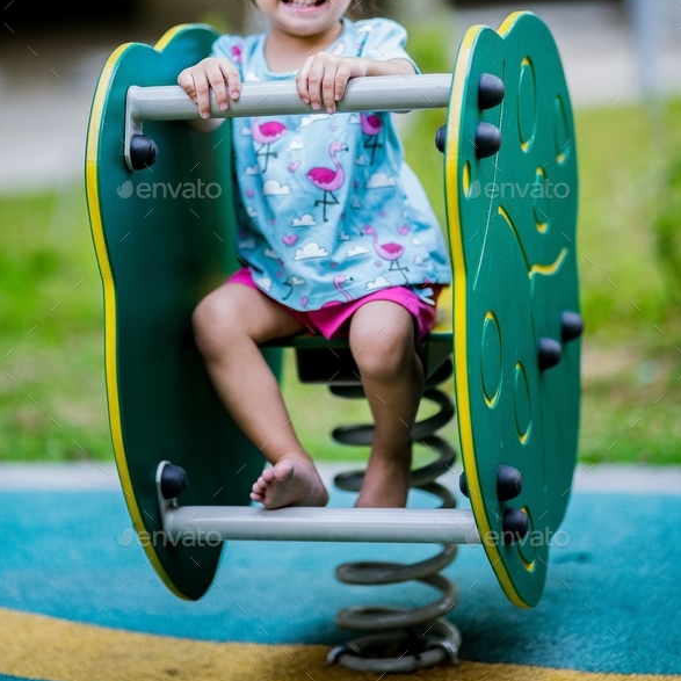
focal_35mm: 109
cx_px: 340
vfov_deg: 15.9
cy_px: 182
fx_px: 2426
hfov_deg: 16.0
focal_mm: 85
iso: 800
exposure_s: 1/1000
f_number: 1.4
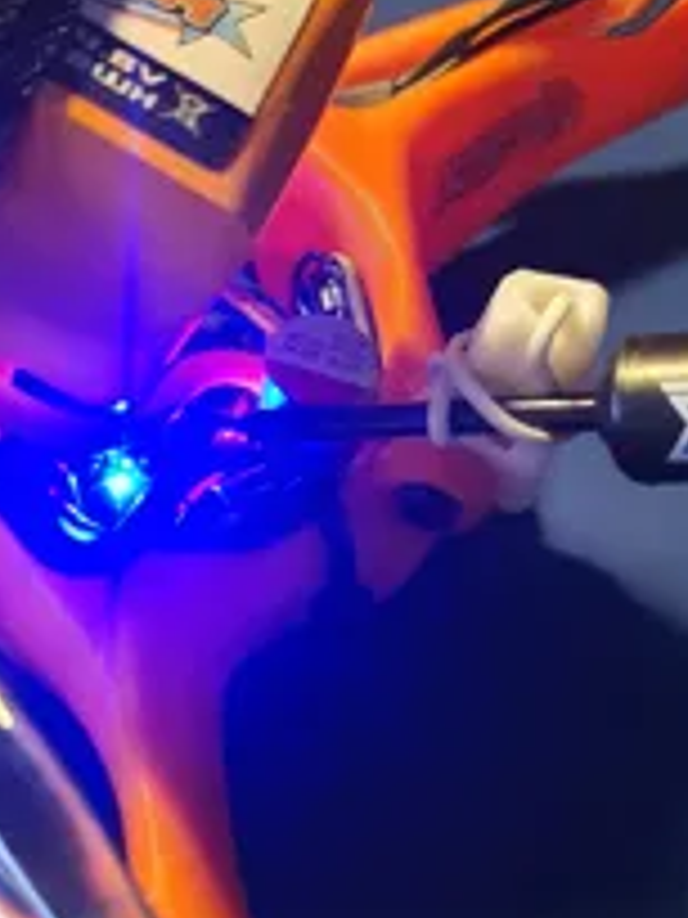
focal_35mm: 51
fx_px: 1352
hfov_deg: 28.3
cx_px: 202
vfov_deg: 37.4
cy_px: 405
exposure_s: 1/50
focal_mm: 4.3
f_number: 1.5
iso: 640
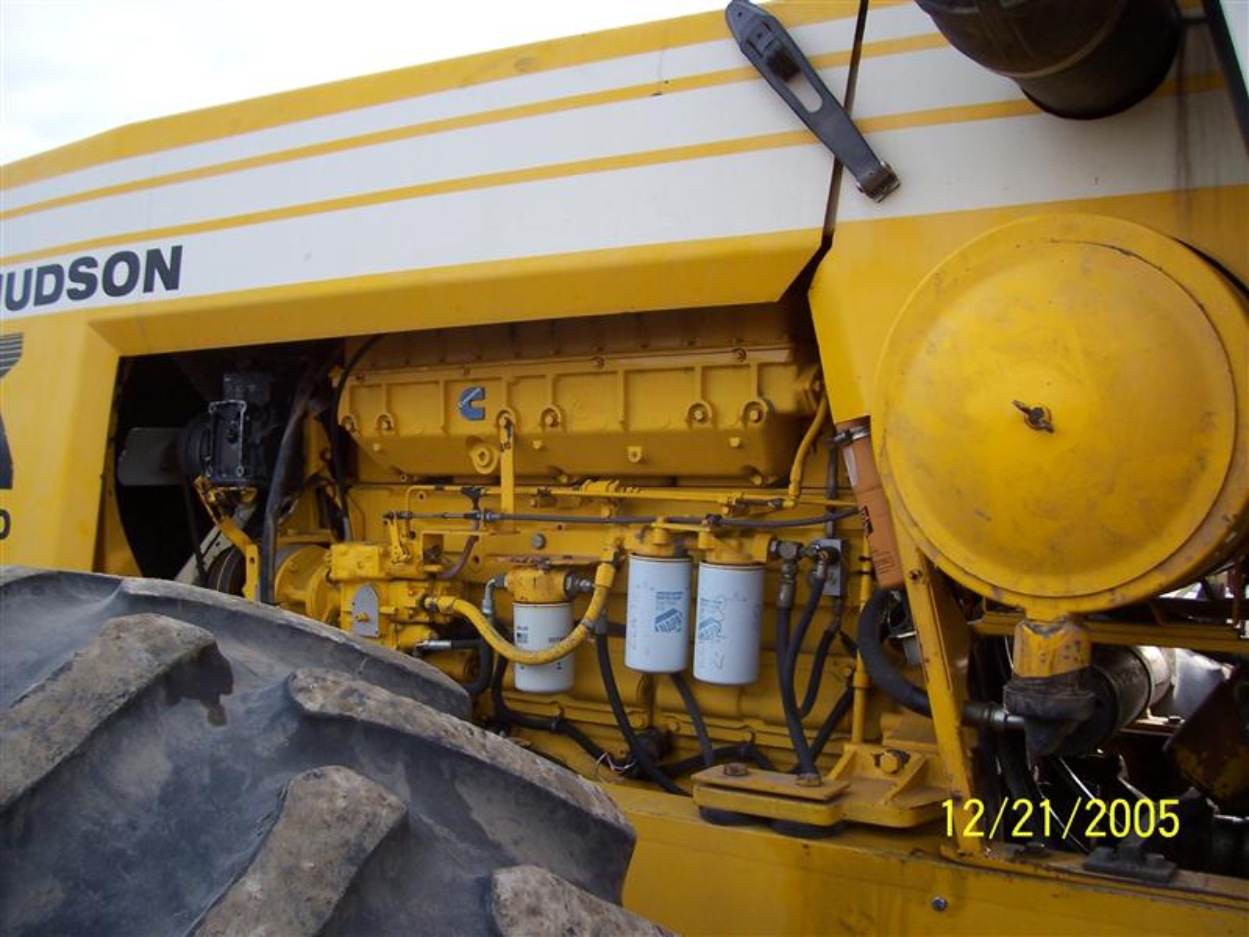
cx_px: 624
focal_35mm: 34
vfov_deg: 41.8
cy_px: 468
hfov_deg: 54.0
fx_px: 1227
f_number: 2.7
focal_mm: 5.6
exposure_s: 1/350
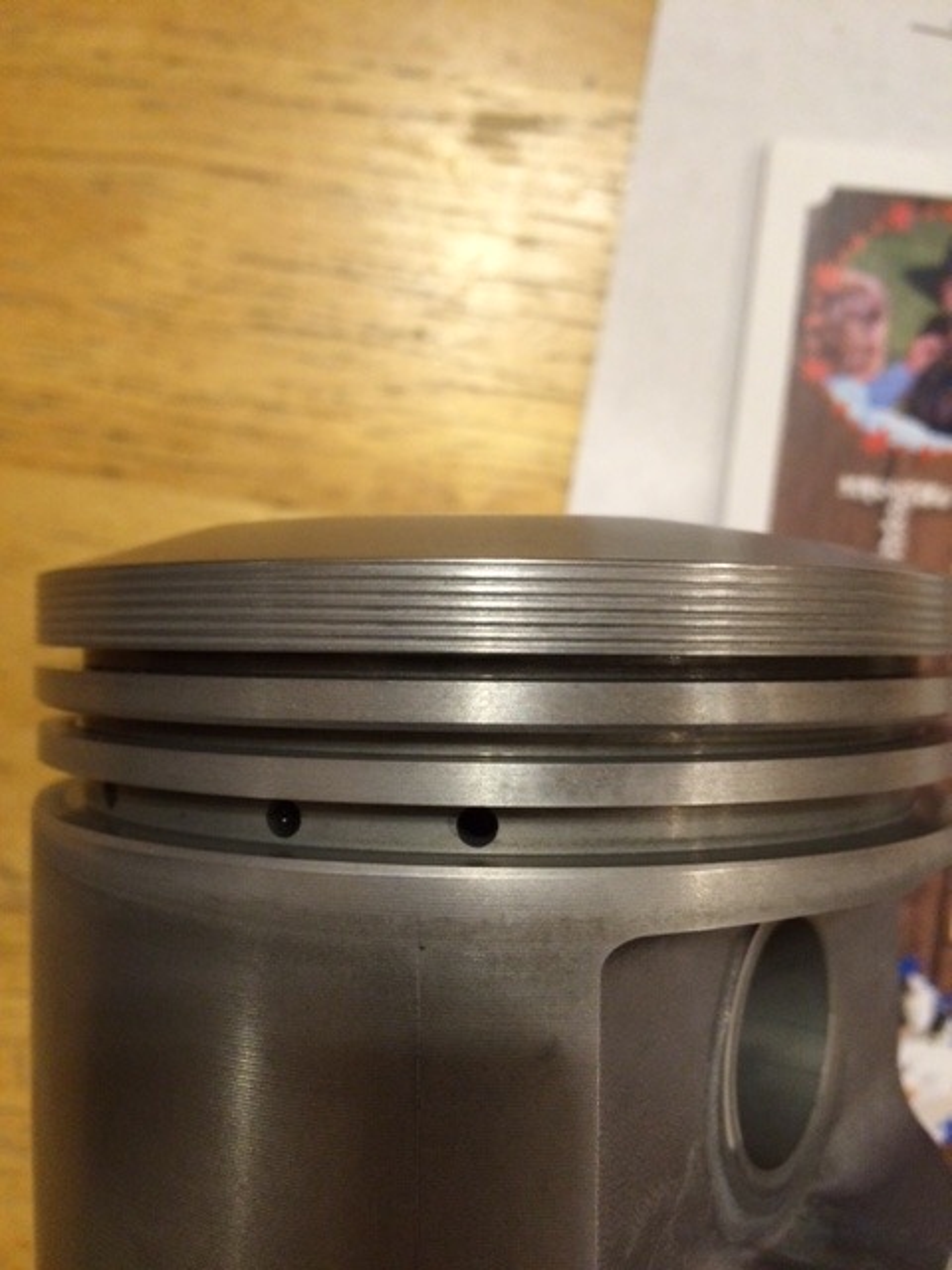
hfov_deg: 48.2
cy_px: 635
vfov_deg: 61.7
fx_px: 1063
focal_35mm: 29
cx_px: 476
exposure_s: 1/30
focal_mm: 4.15
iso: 200
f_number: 2.2
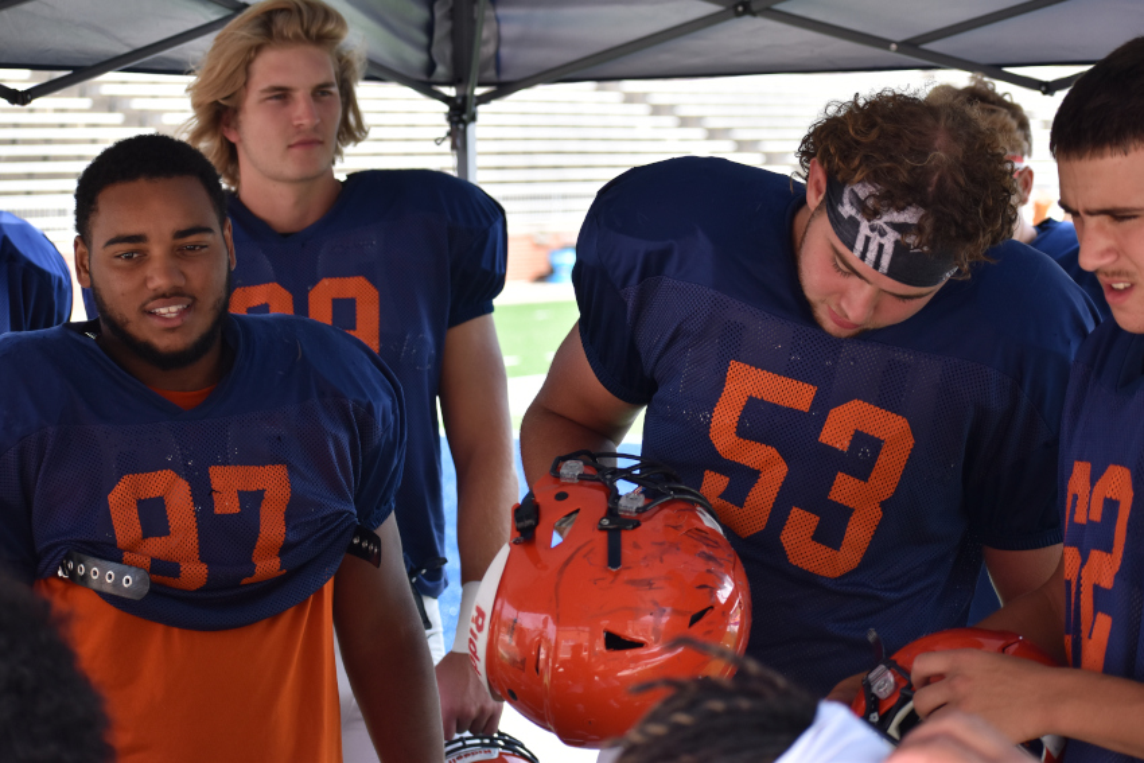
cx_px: 572
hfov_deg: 19.5
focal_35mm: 105
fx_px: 3337
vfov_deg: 13.0
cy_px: 382
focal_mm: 70
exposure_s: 1/800
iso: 400
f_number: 4.5
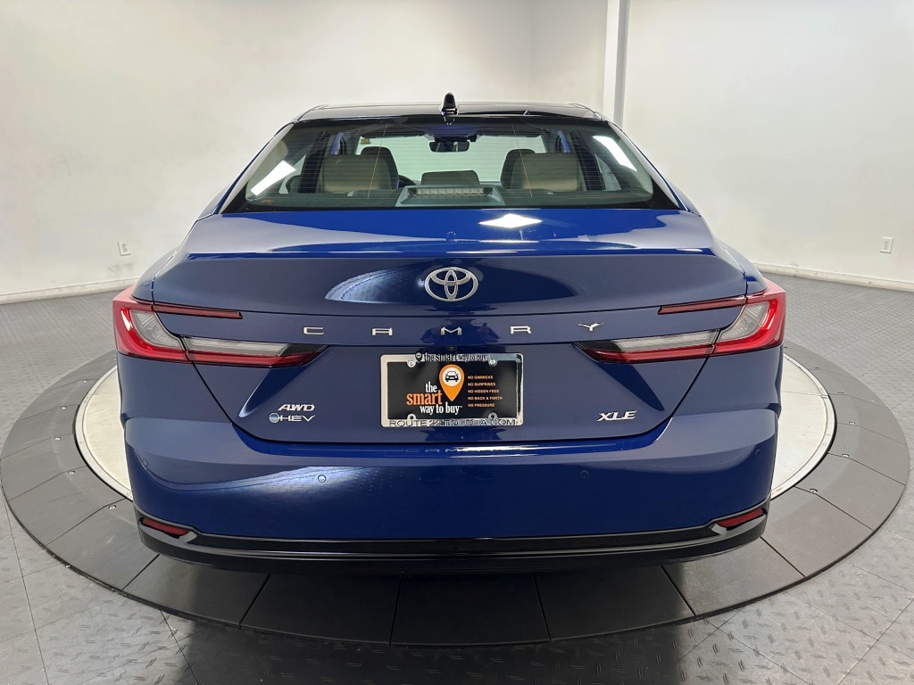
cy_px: 342
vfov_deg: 56.8
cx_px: 457
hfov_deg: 71.6
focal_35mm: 24
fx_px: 634
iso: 400
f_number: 1.78
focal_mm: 6.86
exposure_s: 1/60
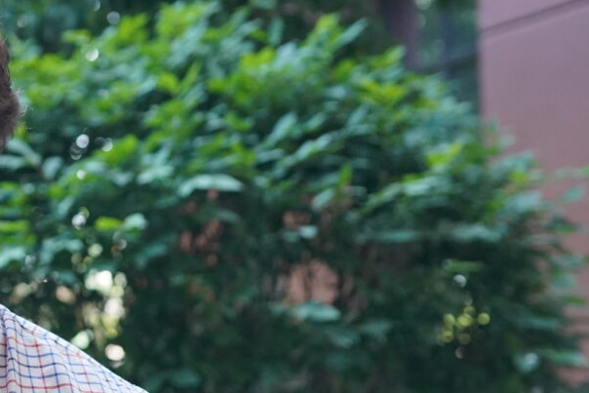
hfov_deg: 21.2
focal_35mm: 89
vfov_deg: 15.3
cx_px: -132
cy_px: 136
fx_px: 1456
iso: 3200
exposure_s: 1/2000
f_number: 2.8
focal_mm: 35
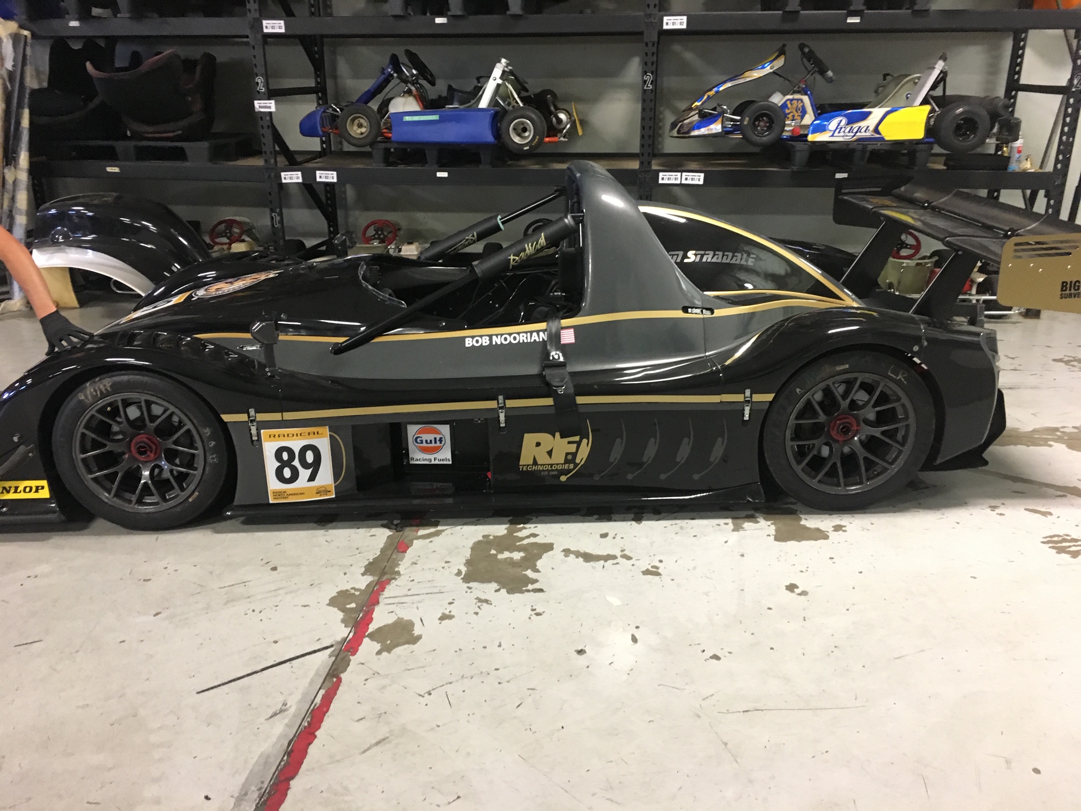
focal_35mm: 29
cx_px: 540
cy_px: 406
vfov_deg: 48.2
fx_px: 906
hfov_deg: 61.7
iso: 160
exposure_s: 1/30
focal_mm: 4.15
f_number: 2.2
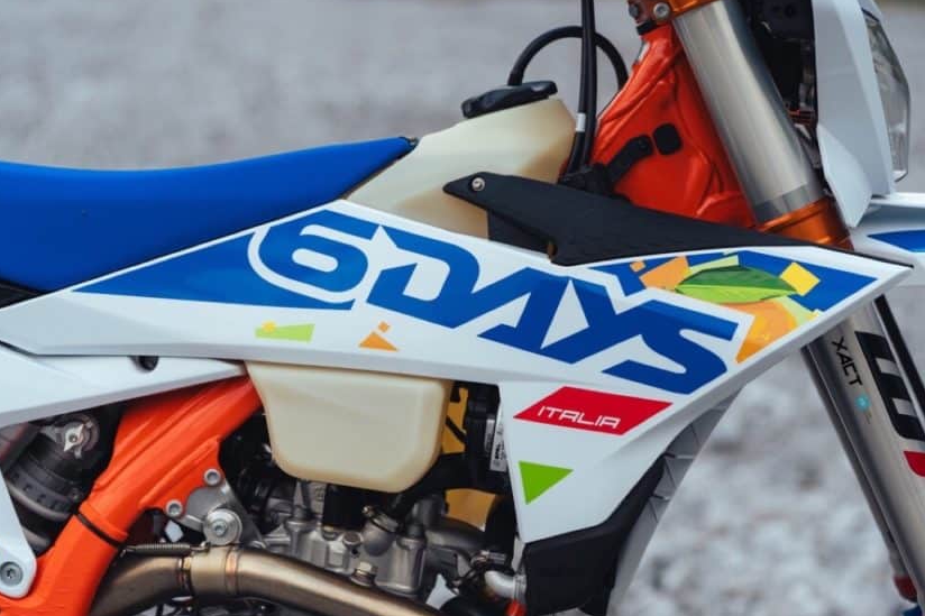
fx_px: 2235
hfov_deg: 23.4
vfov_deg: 15.7
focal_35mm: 87
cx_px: 513
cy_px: 376
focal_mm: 70
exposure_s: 1/2000
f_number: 2.8
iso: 125
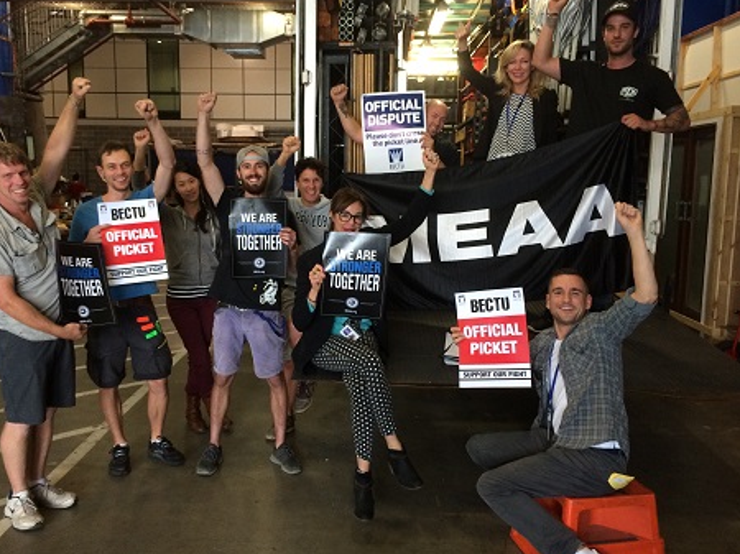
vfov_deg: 41.8
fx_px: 726
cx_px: 327
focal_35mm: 34
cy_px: 279
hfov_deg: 53.9
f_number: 2.2
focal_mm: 4.12
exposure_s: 1/30
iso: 200
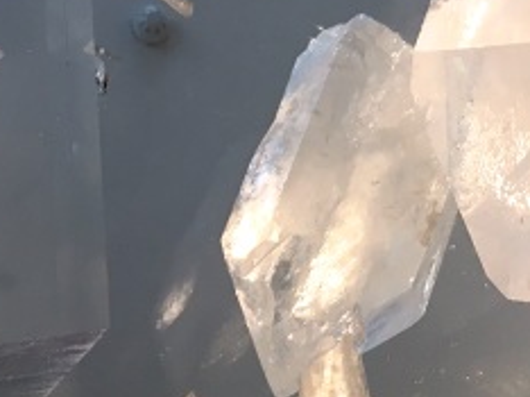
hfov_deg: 23.2
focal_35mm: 83
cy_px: -118
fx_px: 1269
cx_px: 435
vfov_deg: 16.7
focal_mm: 4.15
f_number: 2.2
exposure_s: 1/33
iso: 25
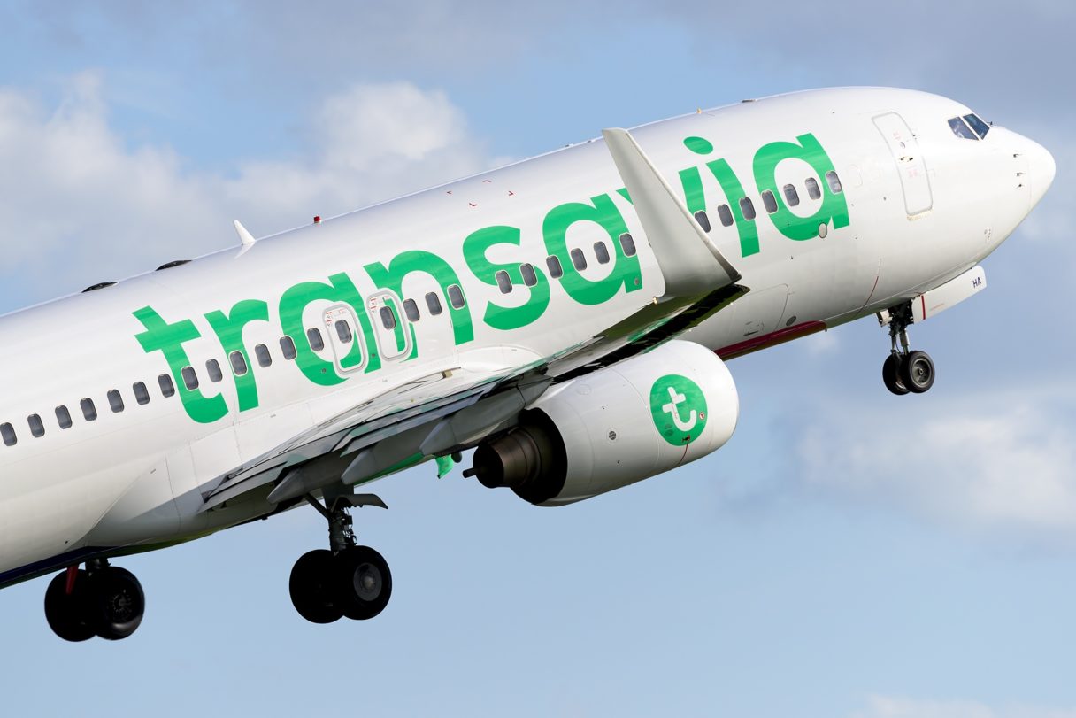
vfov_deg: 3.4
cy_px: 359
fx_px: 12255
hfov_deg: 5.0
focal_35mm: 410
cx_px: 538
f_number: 7.1
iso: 200
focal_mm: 410
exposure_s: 1/1250
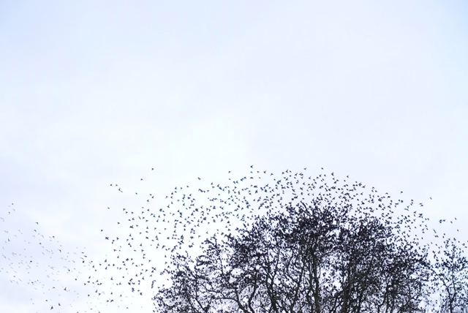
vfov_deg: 19.5
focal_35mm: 70
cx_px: 234
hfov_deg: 28.8
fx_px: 911
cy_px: 156
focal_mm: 25.7
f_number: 2.8
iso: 1600
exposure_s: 1/250
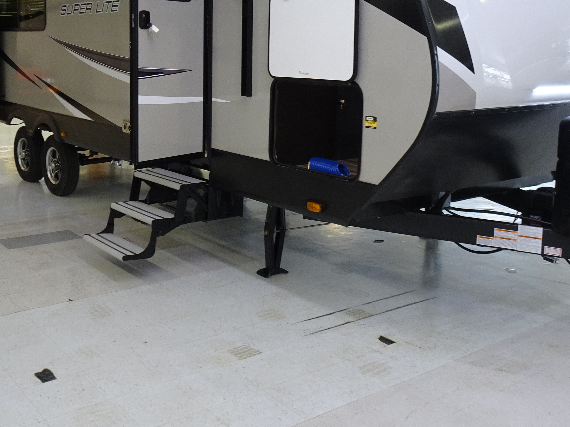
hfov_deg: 46.3
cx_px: 210
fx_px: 659
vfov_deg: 35.3
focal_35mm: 40
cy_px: 120
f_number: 3.5
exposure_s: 1/30
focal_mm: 4.1
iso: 125
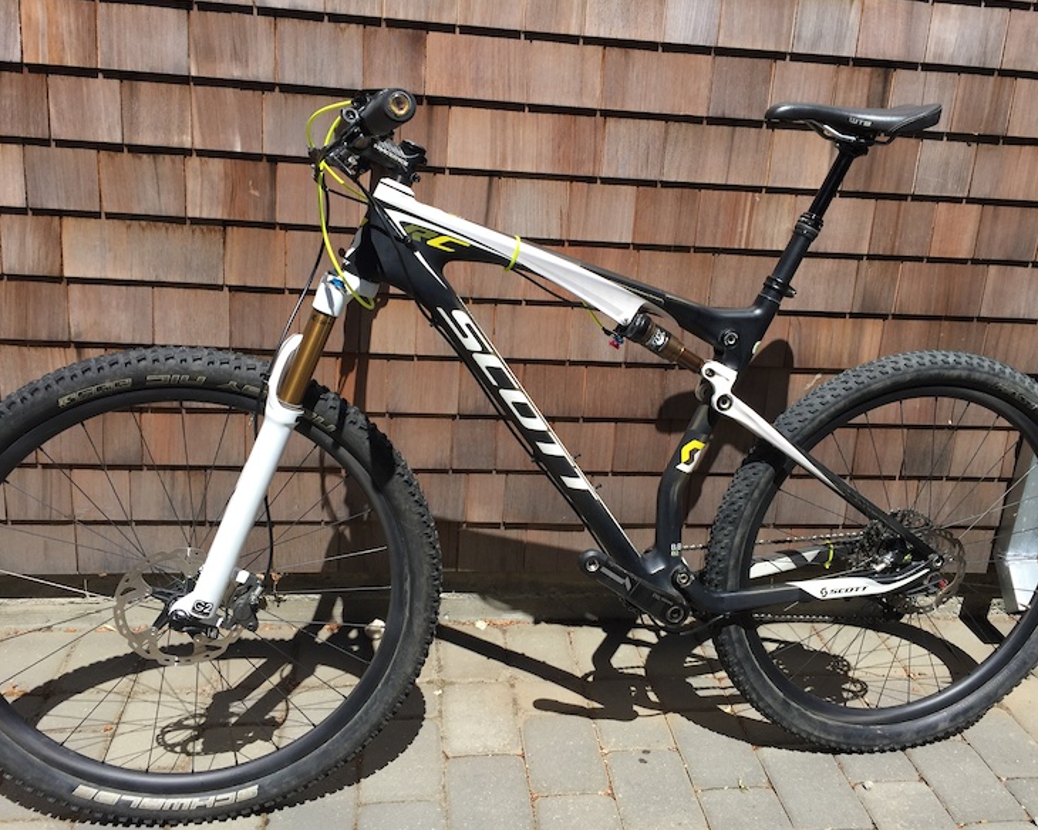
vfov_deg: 47.1
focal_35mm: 31
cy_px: 418
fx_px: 952
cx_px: 556
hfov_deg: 57.1
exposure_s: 1/1647
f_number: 2.2
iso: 32
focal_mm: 4.15
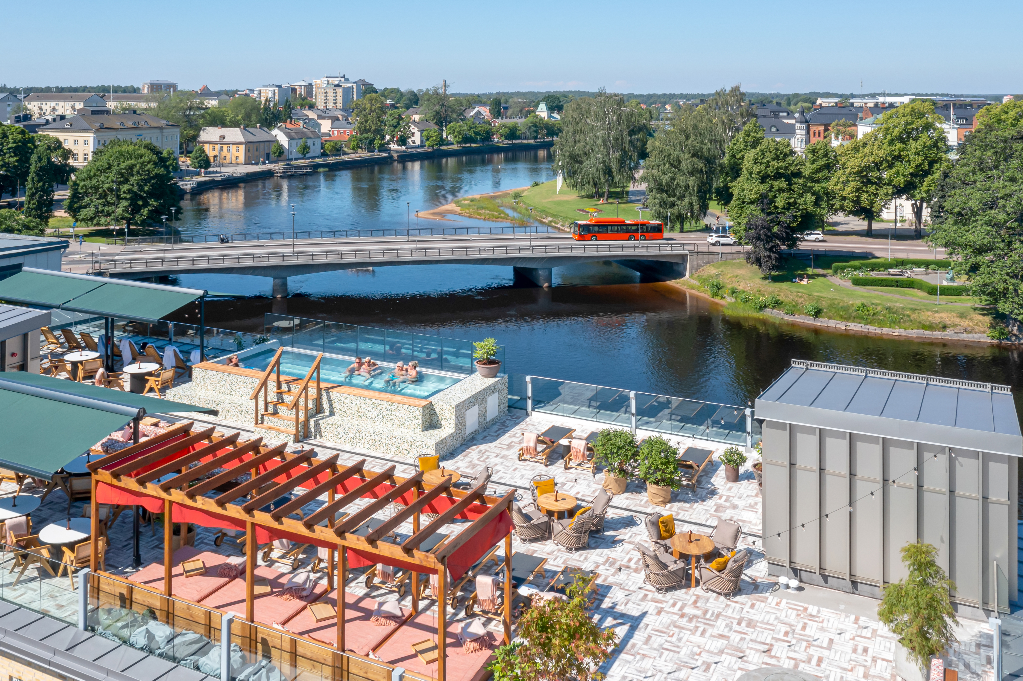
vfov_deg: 46.4
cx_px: 512
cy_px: 340
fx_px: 795
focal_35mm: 28
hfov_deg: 65.5
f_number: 5.6
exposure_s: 1/500
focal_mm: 10.26
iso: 100
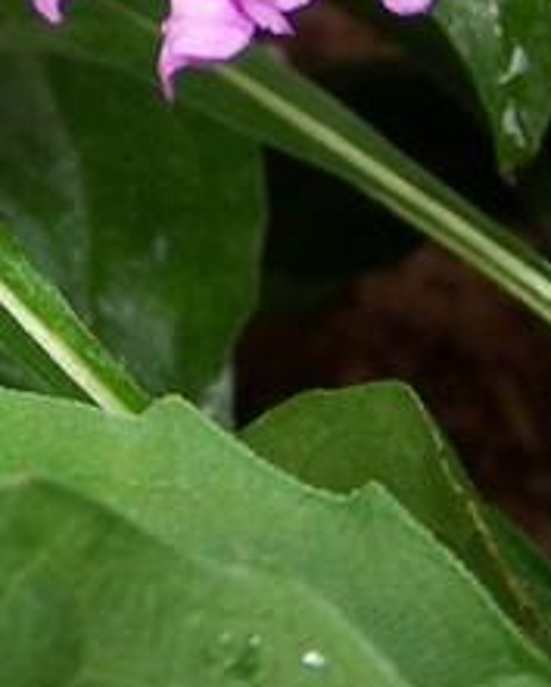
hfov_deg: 9.0
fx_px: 3422
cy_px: -165
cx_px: -237
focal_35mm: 168
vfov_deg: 11.2
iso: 80
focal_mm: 6.3
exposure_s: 1/60
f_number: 2.8
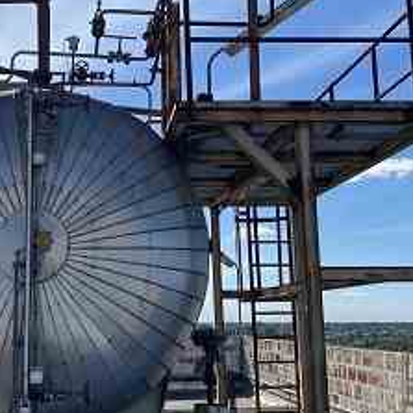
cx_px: 129
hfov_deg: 31.3
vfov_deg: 31.6
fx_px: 729
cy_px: 196
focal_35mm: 54
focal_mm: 4.25
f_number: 1.8
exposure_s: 1/4274
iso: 32
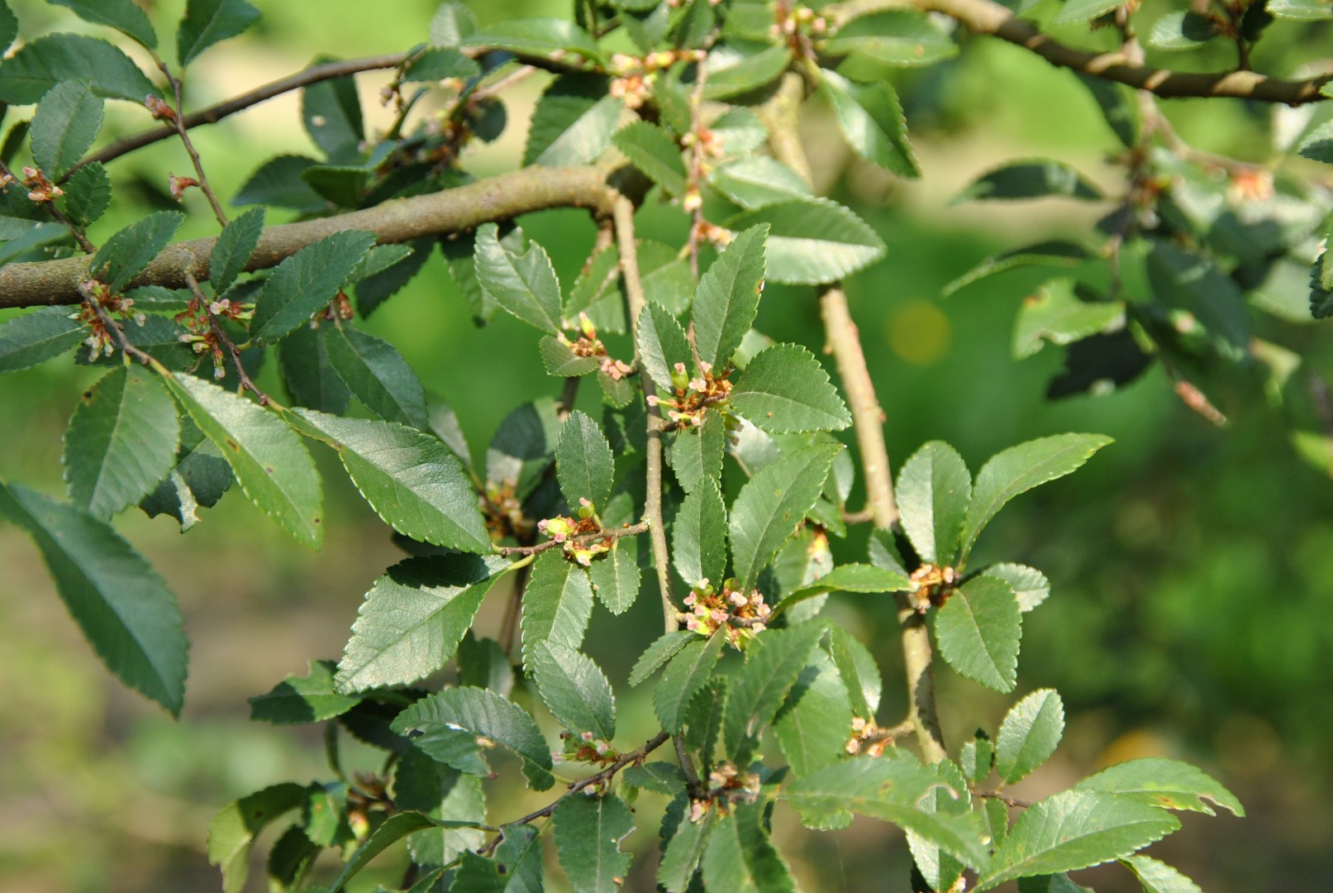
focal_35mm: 120
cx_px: 666
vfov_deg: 11.5
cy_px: 446
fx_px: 4449
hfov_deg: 17.0
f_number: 7.1
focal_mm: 80
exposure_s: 1/250
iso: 200
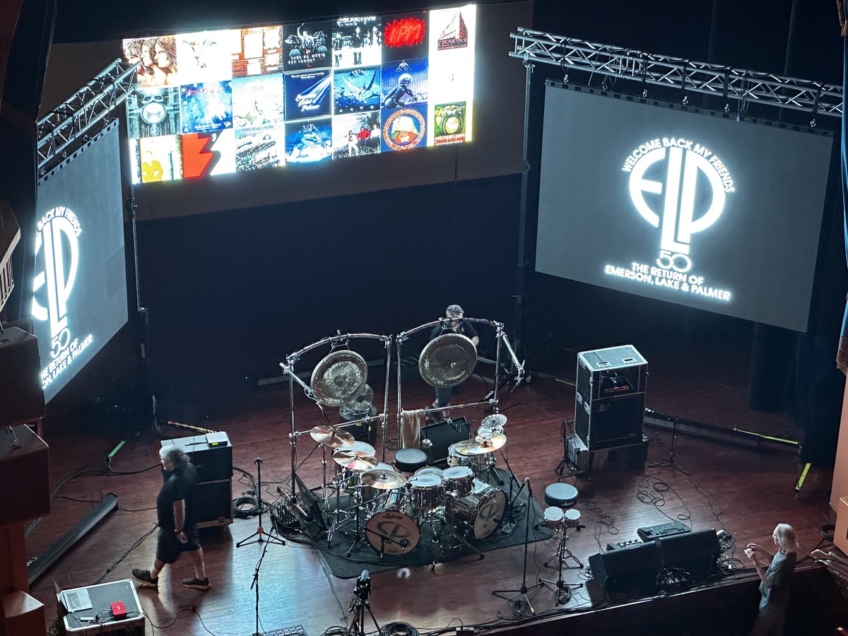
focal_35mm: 77
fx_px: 1886
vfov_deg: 19.1
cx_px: 424
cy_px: 318
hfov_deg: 25.3
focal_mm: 9
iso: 800
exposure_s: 1/41
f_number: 2.8
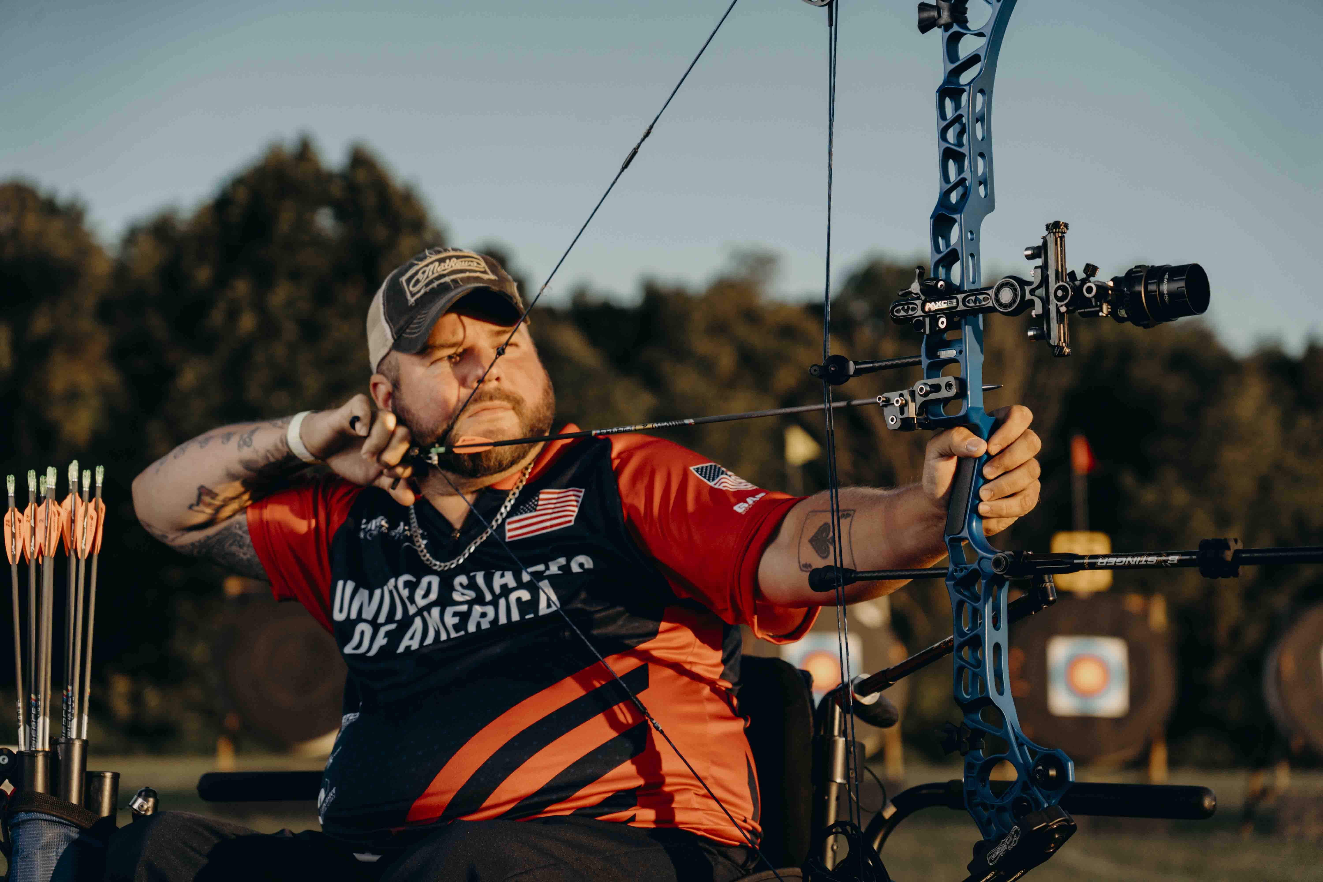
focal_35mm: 81
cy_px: 441
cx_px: 662
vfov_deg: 16.9
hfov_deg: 25.1
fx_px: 2977
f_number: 4
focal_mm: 81
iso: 200
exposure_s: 1/2500
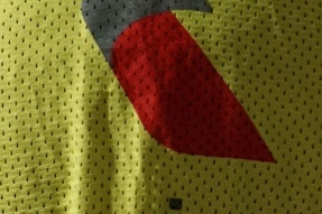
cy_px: -7
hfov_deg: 4.7
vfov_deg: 3.2
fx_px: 3858
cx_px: 628
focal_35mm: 432
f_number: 4.5
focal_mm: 55
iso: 3200
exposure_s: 1/160
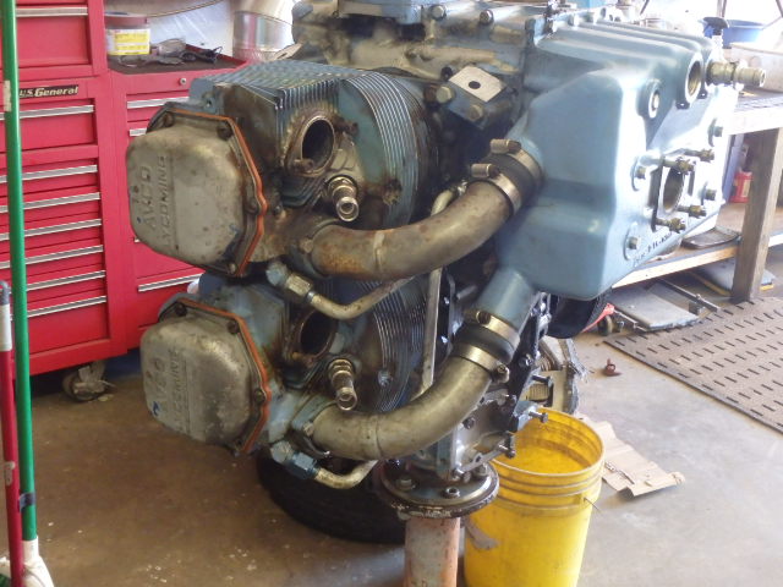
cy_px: 294
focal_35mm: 43
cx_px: 392
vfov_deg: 33.6
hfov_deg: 43.9
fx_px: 973
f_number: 4.8
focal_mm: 7.7
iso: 800
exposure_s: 1/20
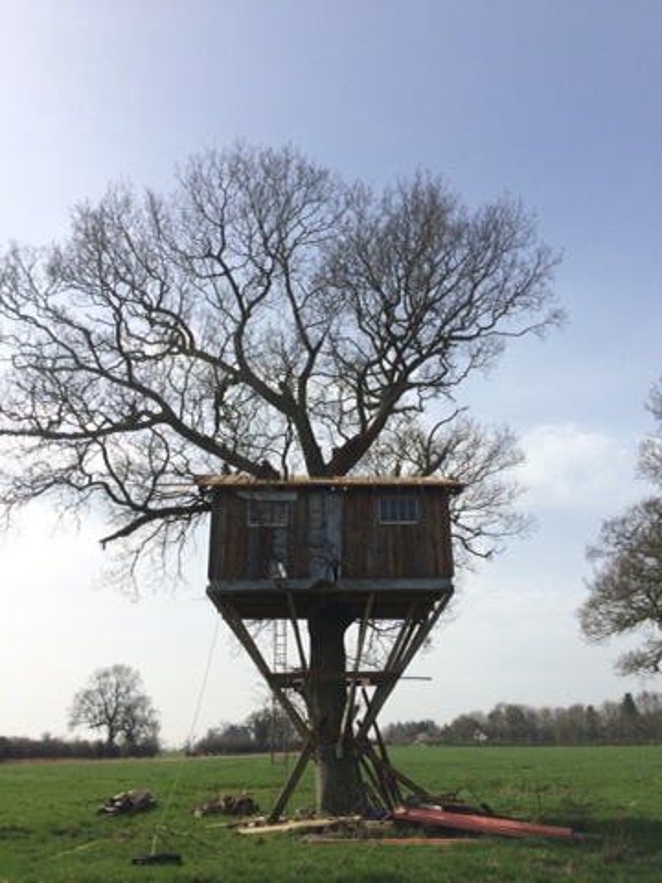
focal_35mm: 29
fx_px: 739
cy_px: 442
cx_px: 331
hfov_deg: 48.2
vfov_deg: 61.7
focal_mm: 4.15
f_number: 2.2
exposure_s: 1/2740
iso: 32
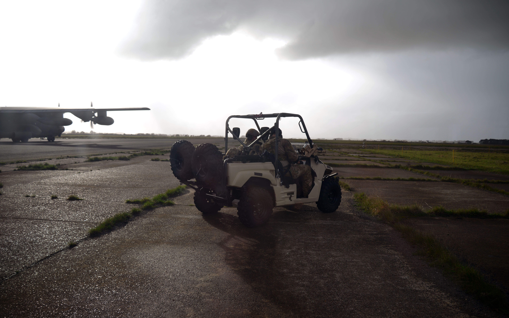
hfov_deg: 72.5
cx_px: 252
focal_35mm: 25
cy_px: 160
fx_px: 347
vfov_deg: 49.3
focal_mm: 24
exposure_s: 1/400
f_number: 3.5
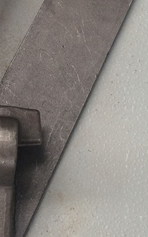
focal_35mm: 75
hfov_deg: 16.9
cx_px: -12
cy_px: 53
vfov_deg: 27.0
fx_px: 484
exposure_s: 1/33
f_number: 2.2
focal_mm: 4.15
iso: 32
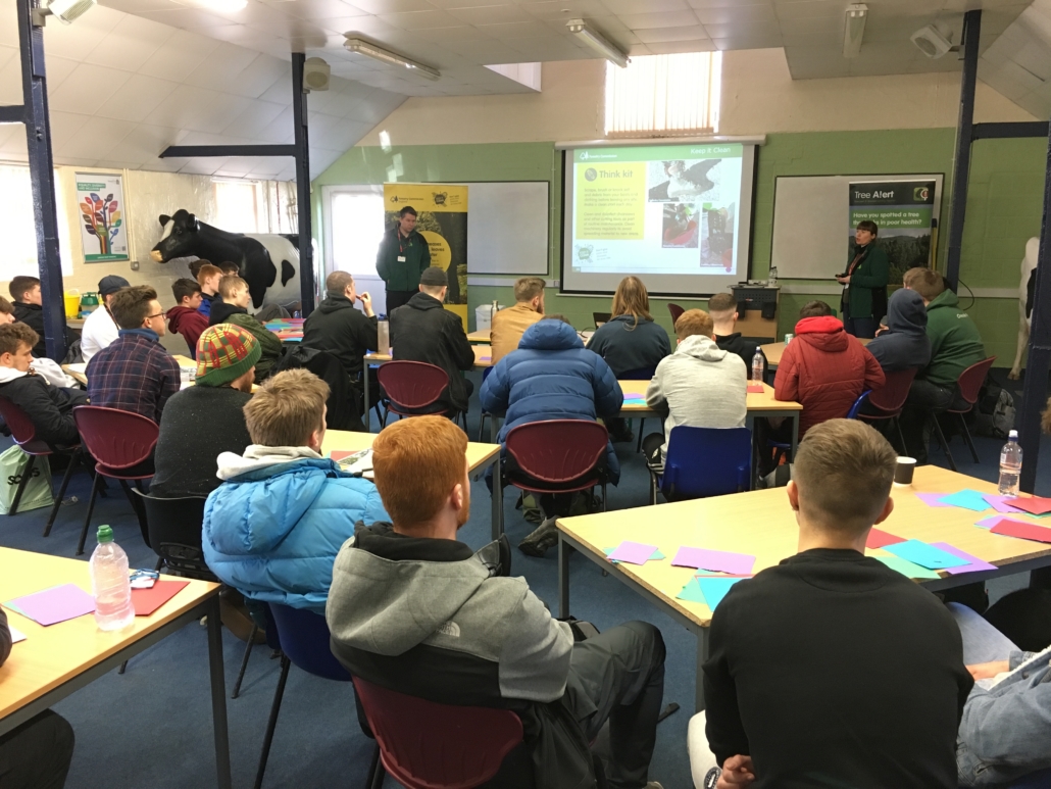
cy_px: 394
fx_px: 881
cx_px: 526
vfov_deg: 48.2
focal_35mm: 29
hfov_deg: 61.6
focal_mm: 4.15
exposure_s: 1/33
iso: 160
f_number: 2.2
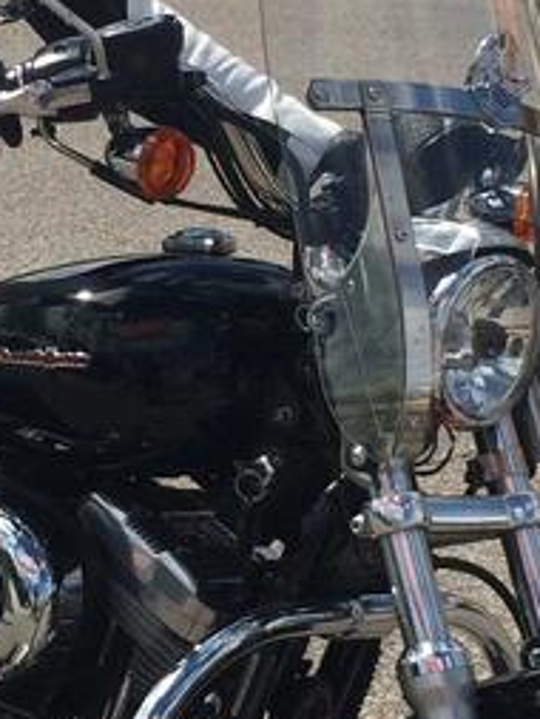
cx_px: 57
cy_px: 345
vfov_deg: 17.4
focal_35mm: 113
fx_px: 2348
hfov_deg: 13.0
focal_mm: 4.15
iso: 32
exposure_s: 1/3425
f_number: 2.2
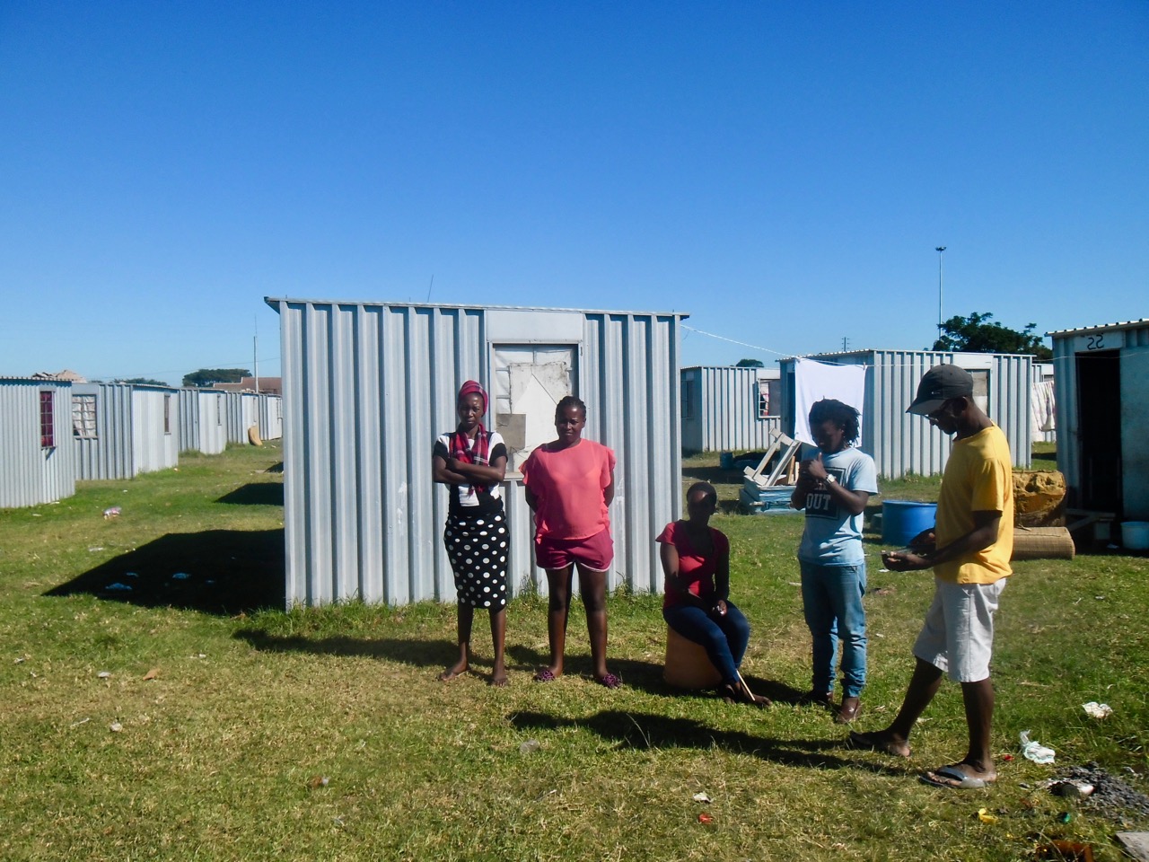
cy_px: 431
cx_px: 574
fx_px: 896
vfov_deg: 51.4
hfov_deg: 65.3
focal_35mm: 27
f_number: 9
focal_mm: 4.9
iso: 80
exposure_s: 1/215
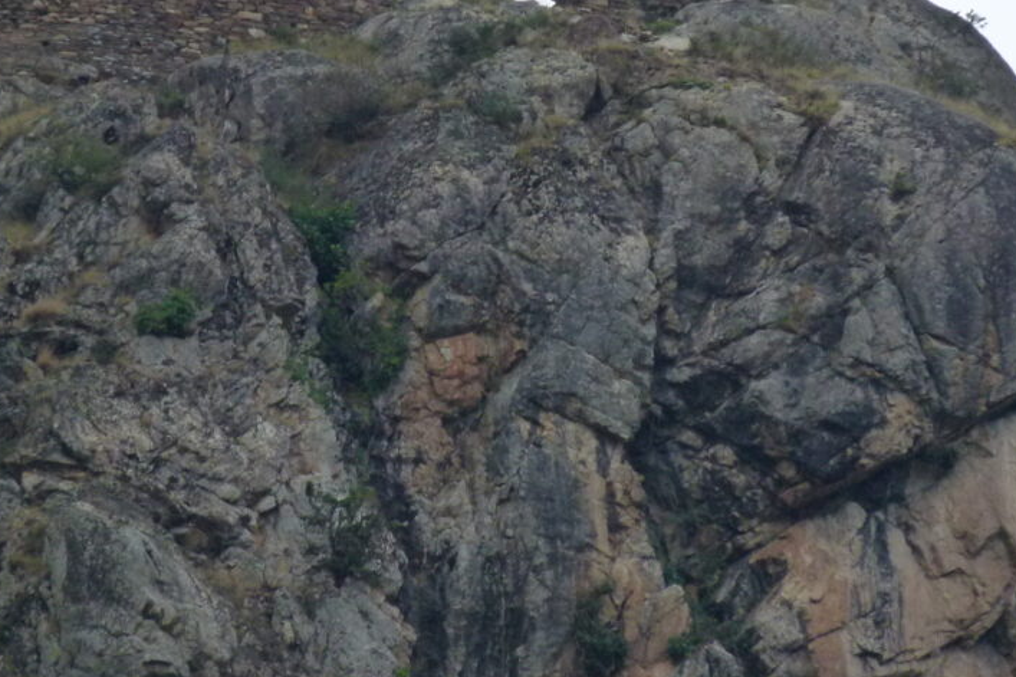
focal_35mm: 648
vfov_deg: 2.1
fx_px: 18283
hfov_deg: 3.2
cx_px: 392
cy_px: 207
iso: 250
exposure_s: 1/100
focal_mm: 77.4
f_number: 4.3
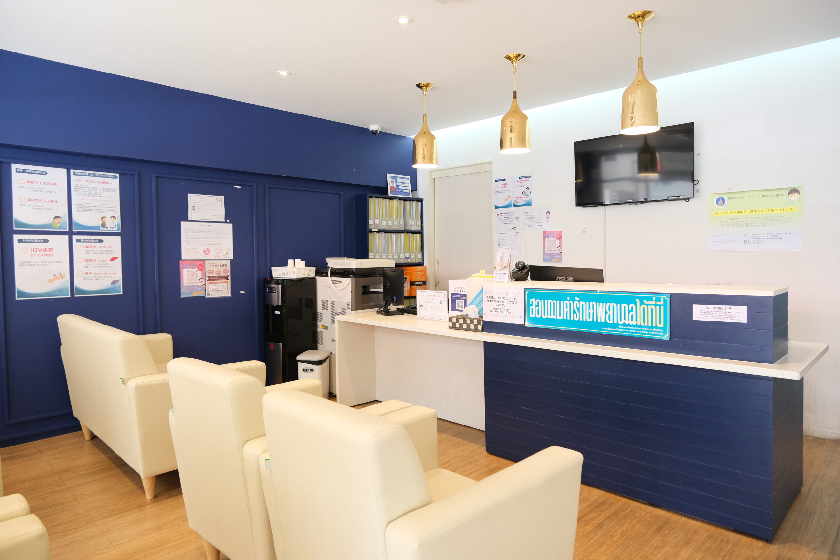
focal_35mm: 23
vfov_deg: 55.1
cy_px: 280
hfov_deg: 76.1
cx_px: 420
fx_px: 537
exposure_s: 1/100
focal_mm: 15
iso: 1600
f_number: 3.5
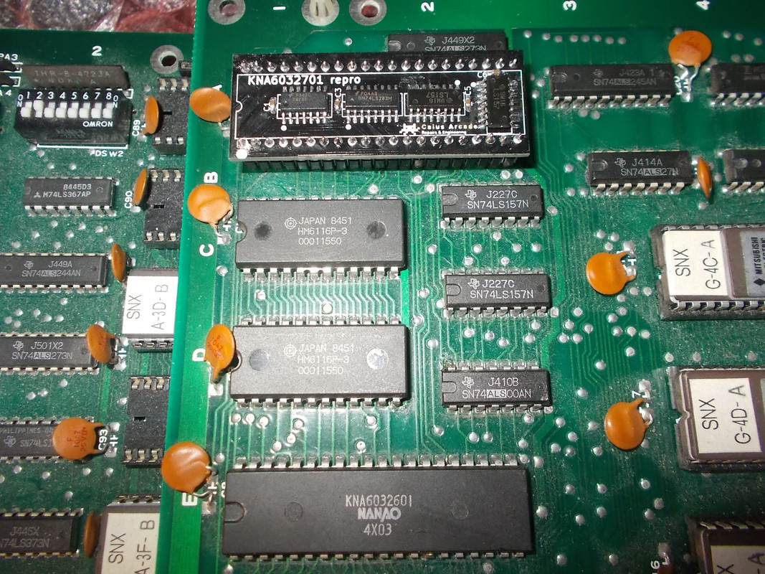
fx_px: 575
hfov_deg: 67.3
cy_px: 287
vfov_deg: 53.1
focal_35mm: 26
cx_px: 382
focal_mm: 4.6
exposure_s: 1/25
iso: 200
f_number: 3.2
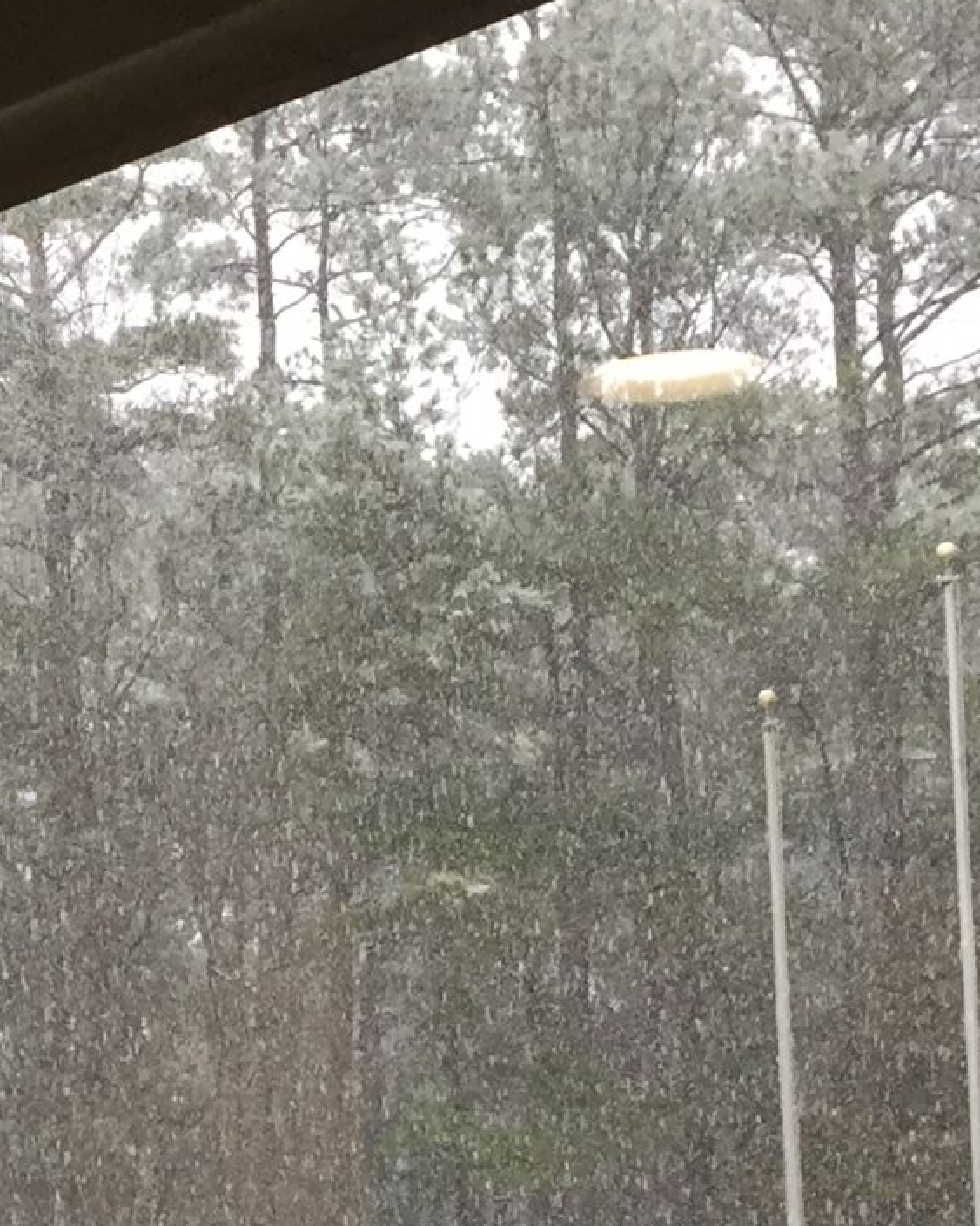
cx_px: -158
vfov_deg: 18.2
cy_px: 1233
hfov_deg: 14.5
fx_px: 3735
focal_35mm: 103
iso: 32
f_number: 2.2
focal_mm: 4.15
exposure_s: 1/30
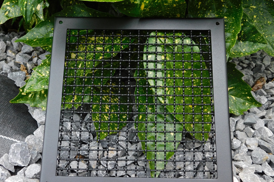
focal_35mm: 38
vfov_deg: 35.0
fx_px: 289
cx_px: 138
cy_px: 102
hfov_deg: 50.7
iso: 125
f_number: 3.5
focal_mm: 6.3
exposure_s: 1/80
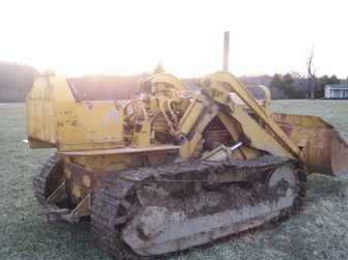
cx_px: 178
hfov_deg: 49.0
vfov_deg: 37.7
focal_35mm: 38
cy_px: 133
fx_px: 382
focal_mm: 5.6
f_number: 2.8
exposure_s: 1/60
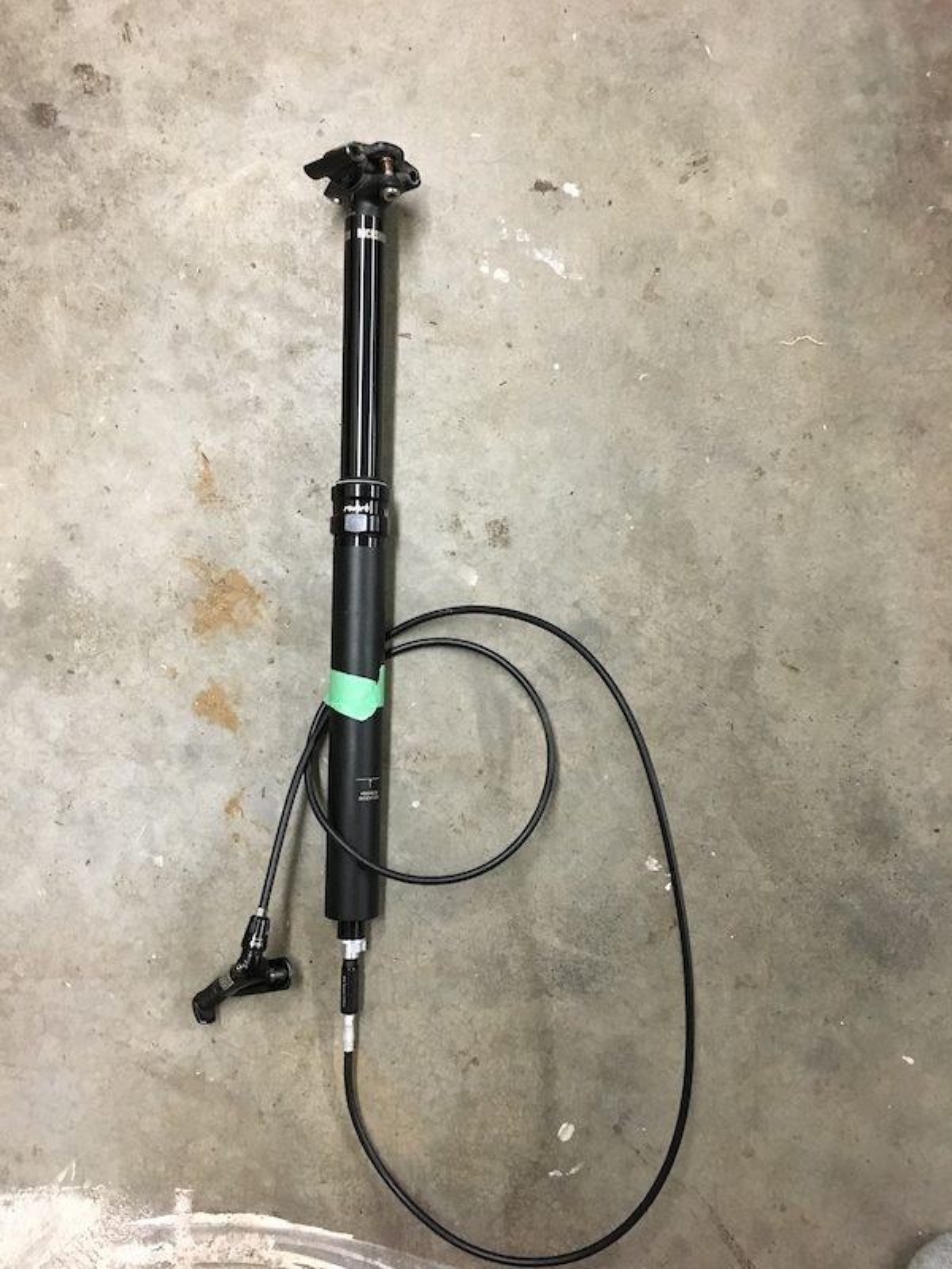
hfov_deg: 48.2
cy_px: 634
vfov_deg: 61.7
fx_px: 1063
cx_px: 476
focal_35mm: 29
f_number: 2.2
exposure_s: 1/30
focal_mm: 4.15
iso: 200
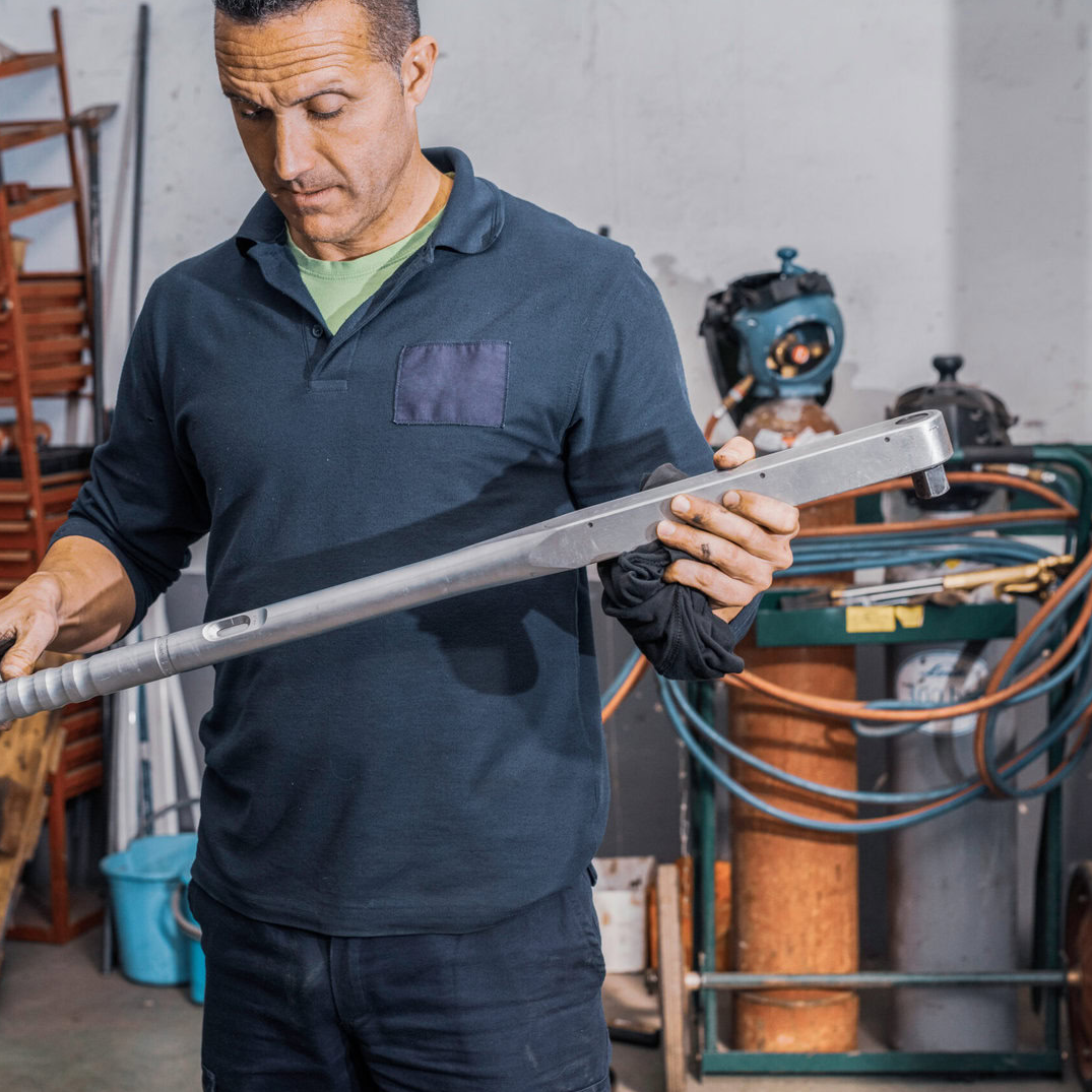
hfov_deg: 26.9
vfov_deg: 26.9
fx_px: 2284
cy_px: 547
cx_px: 486
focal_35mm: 64
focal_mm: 50
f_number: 5.6
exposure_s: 1/160
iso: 400
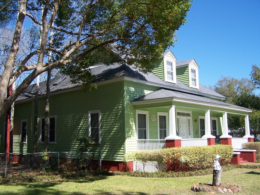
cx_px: 130
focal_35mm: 38
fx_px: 285
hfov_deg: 49.0
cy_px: 98
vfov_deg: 37.7
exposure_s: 1/800
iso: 80
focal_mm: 6.3
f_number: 2.8
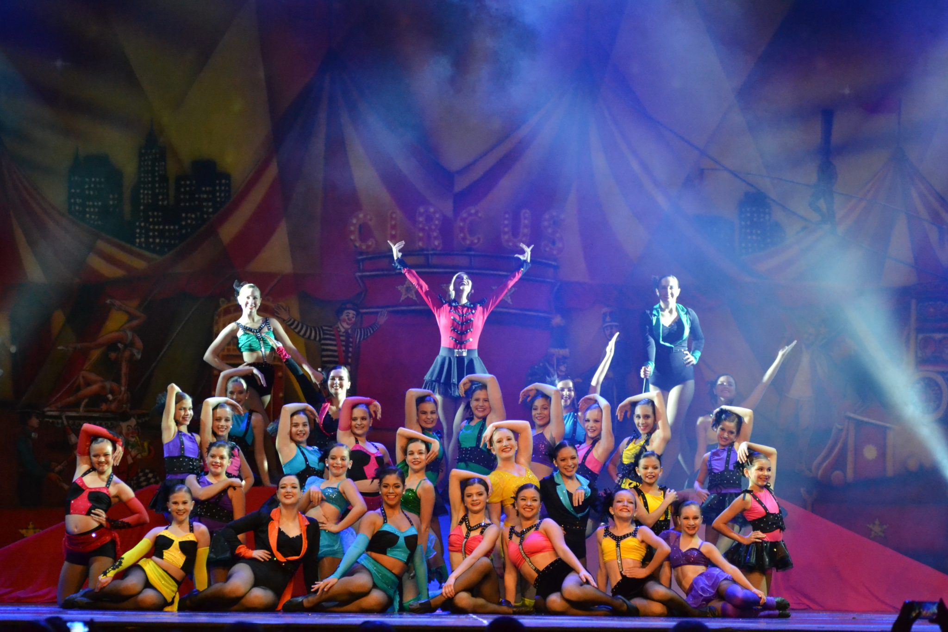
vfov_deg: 8.2
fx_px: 4424
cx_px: 474
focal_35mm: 168
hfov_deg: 12.2
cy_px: 316
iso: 3200
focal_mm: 112
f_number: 2.8
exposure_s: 1/500
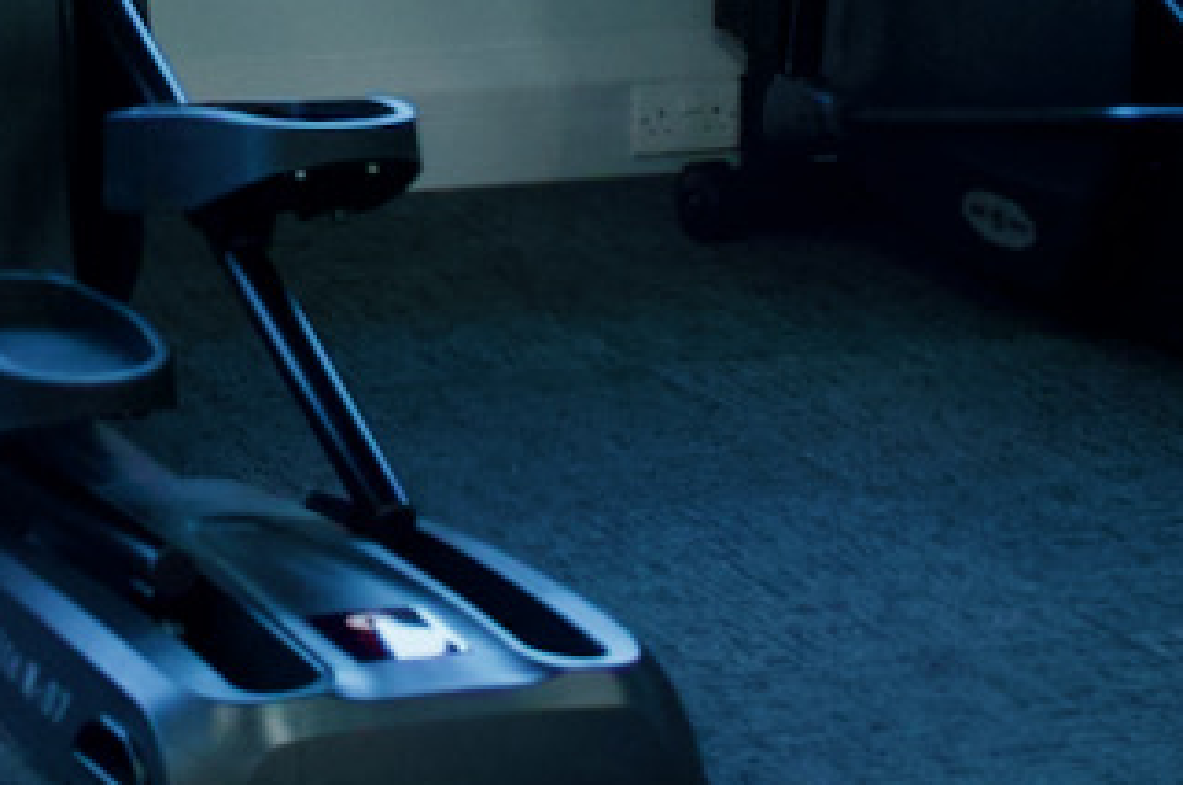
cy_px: -98
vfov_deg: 9.4
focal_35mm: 144
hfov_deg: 14.2
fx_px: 4725
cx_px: 262
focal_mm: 22
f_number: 3.8
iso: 800
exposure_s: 1/125
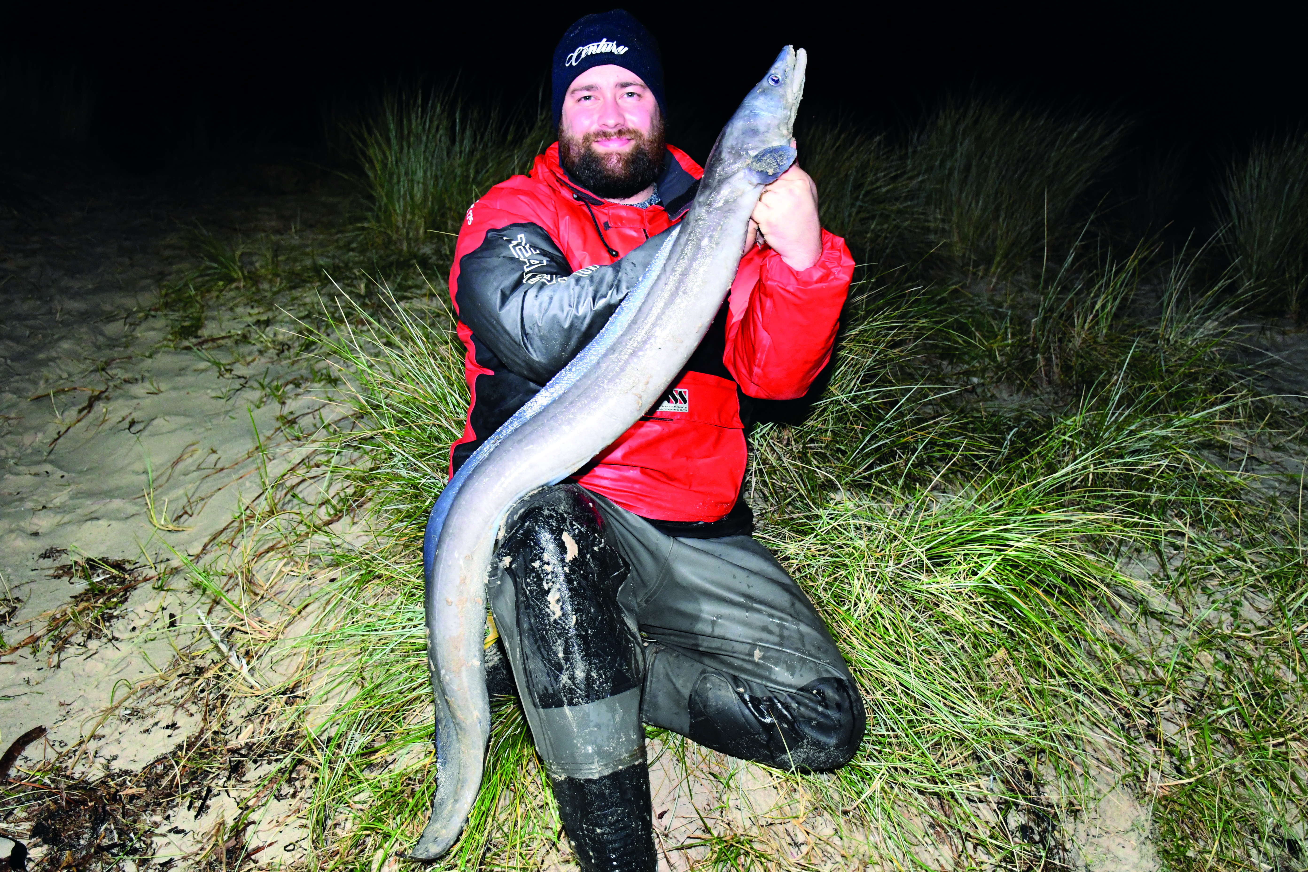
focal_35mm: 36
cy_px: 436
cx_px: 654
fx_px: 1308
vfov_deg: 36.9
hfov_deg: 53.1
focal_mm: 24
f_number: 4
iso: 3600
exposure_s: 1/60
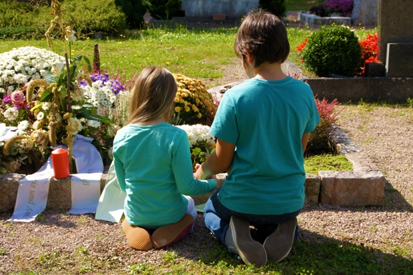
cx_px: 203
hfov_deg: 32.4
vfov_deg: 21.9
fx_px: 711
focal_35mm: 62
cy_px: 133
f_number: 8
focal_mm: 40
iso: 200
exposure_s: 1/250
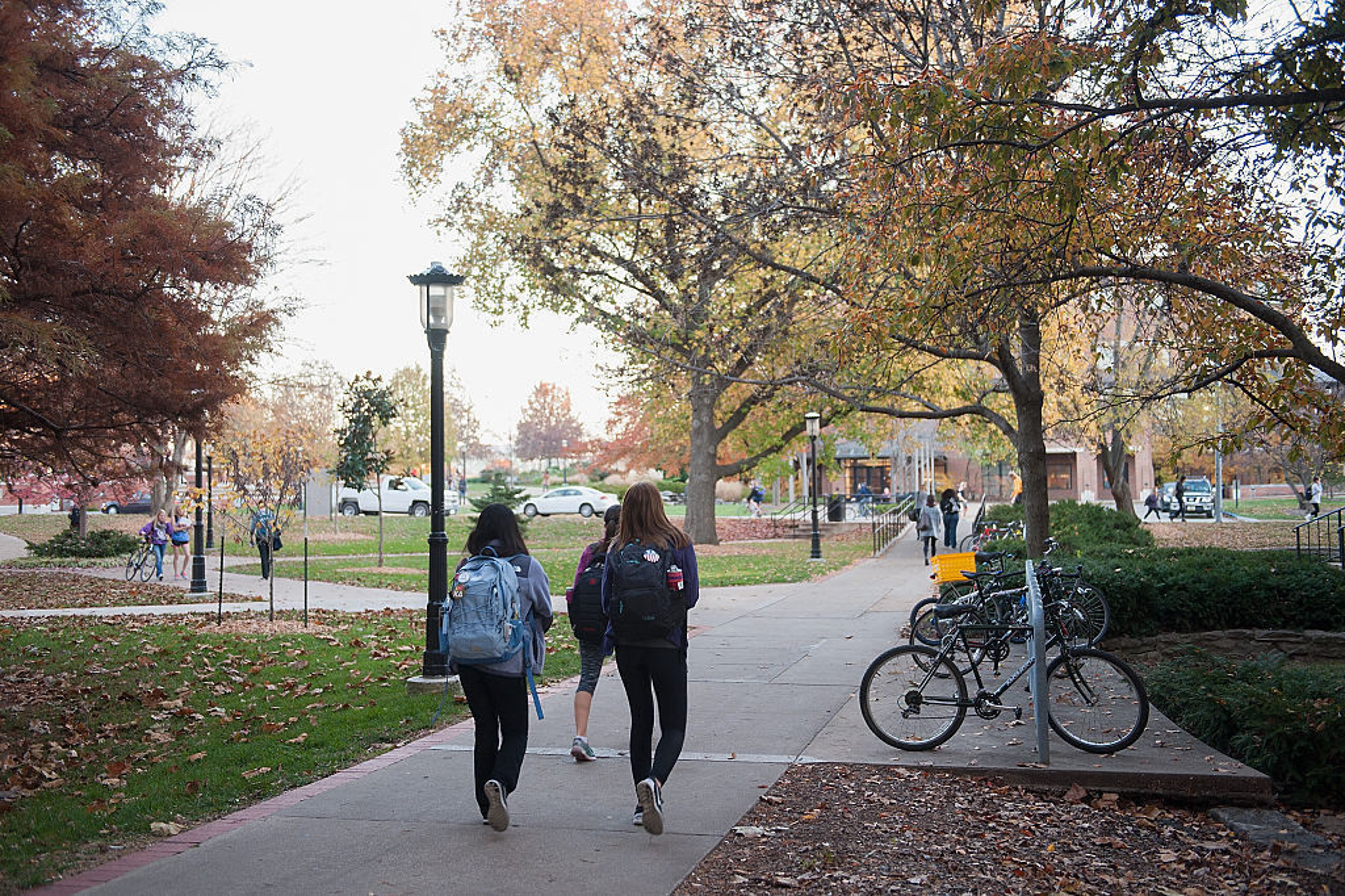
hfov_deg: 48.5
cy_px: 448
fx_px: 1494
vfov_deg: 33.4
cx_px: 672
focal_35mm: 40
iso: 640
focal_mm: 40
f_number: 2.8
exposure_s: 1/100
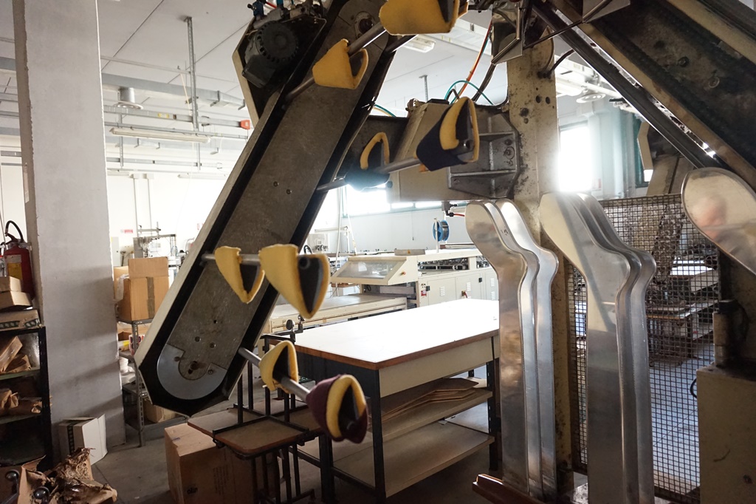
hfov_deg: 73.8
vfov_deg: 53.1
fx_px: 504
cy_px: 252
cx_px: 378
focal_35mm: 24
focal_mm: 16
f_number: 3.5
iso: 3200
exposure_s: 1/100
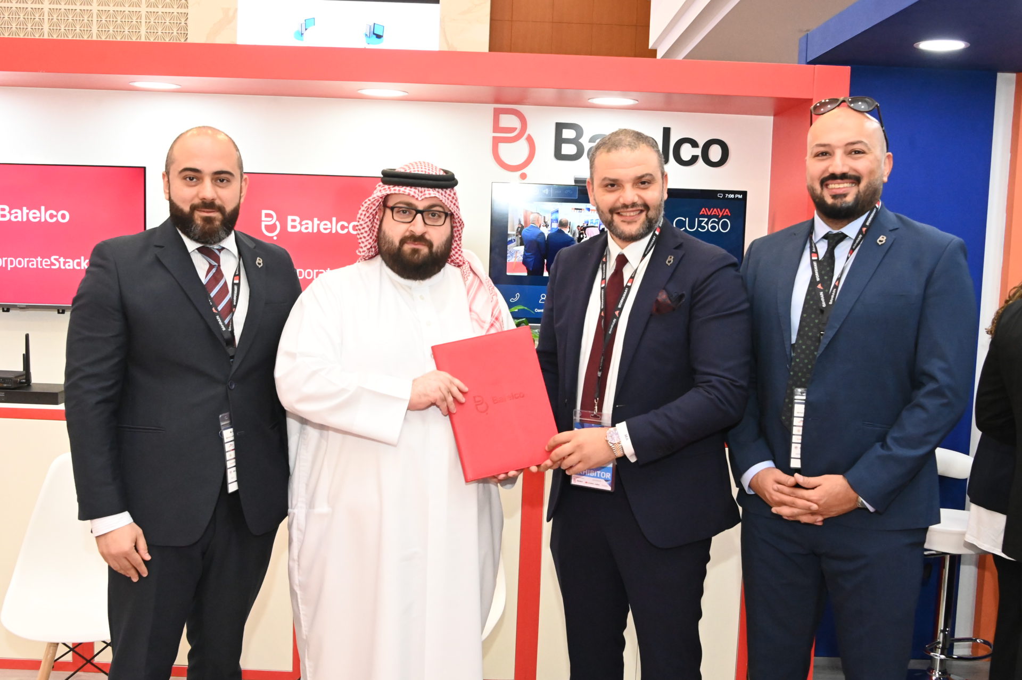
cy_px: 340
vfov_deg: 35.0
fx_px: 1078
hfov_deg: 50.7
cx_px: 511
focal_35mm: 38
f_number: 7.1
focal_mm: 32
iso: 10000
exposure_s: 1/250
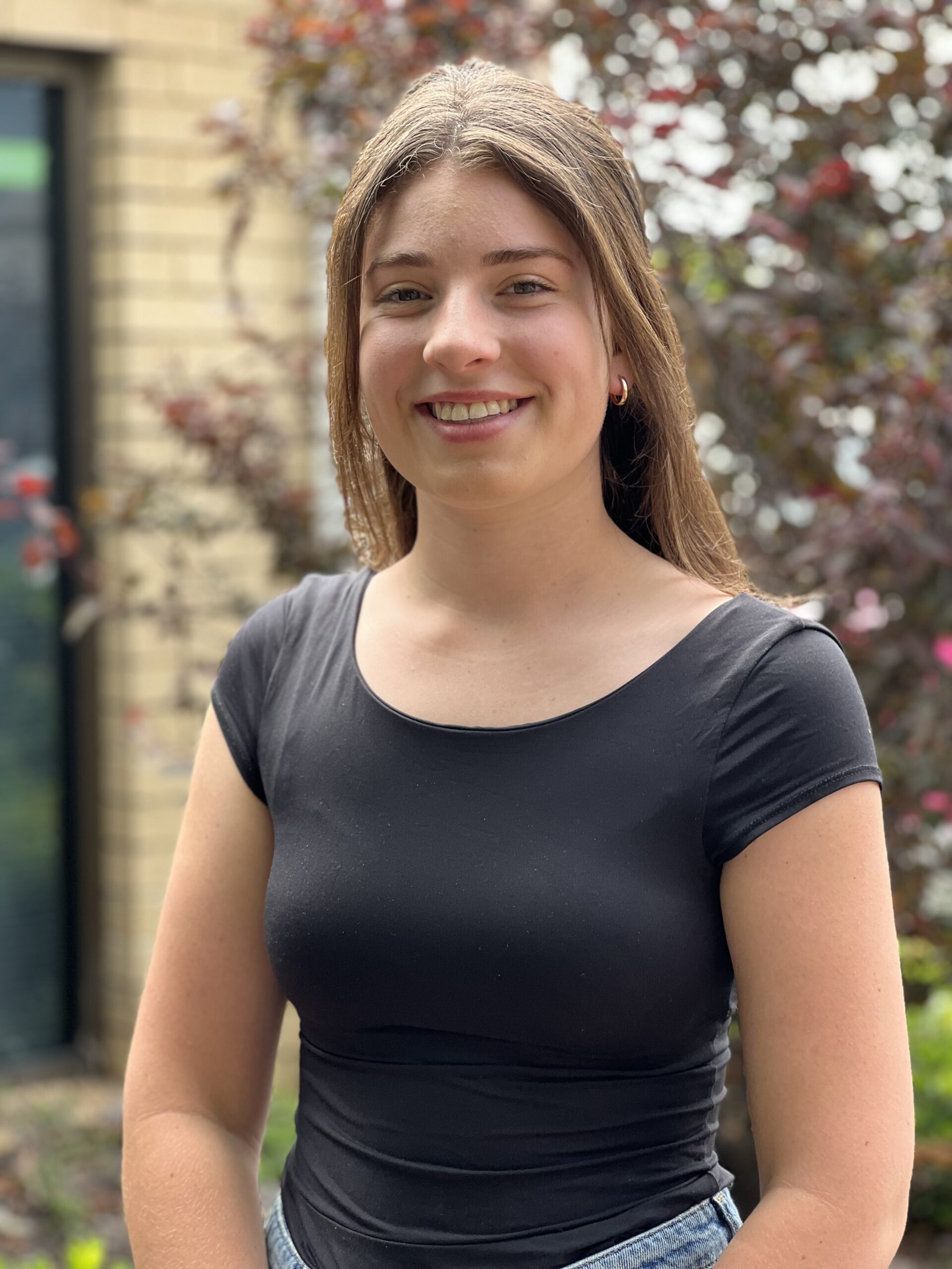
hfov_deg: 19.1
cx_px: 476
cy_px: 634
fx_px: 2824
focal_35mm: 77
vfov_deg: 25.3
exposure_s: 1/121
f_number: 2.8
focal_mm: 9
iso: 50
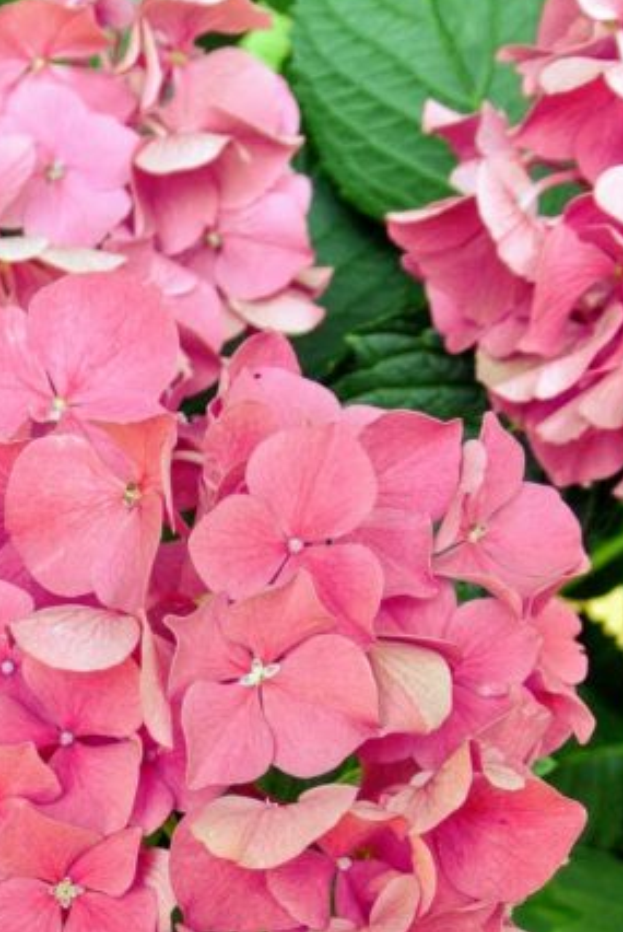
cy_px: 874
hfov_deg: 14.0
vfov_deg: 20.5
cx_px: 55
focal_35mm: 97
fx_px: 2512
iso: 250
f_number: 4
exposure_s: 1/60
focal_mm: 13.6
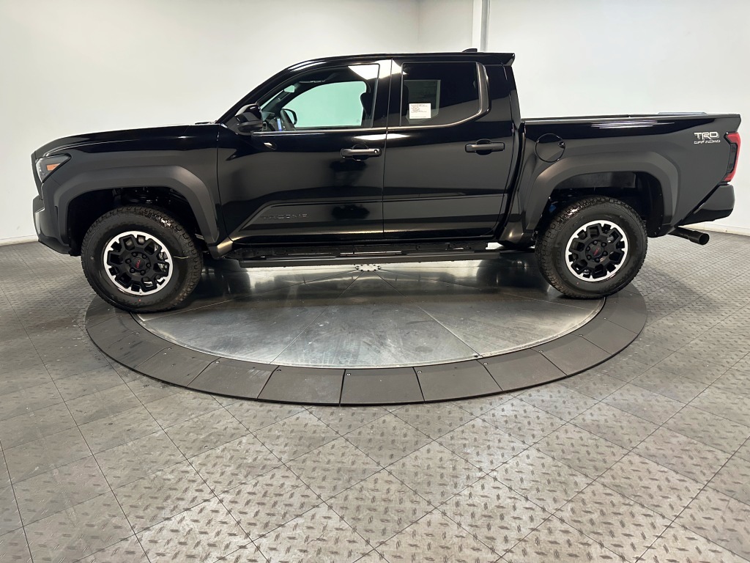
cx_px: 375
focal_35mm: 24
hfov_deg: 71.6
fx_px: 520
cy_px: 282
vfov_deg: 56.8
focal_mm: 6.86
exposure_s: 1/60
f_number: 1.78
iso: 640
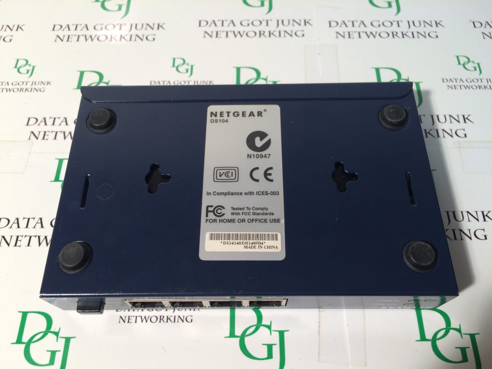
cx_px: 246
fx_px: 412
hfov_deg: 61.7
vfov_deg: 48.2
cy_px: 184
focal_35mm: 29
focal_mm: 4.15
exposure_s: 1/60
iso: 40
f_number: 2.2
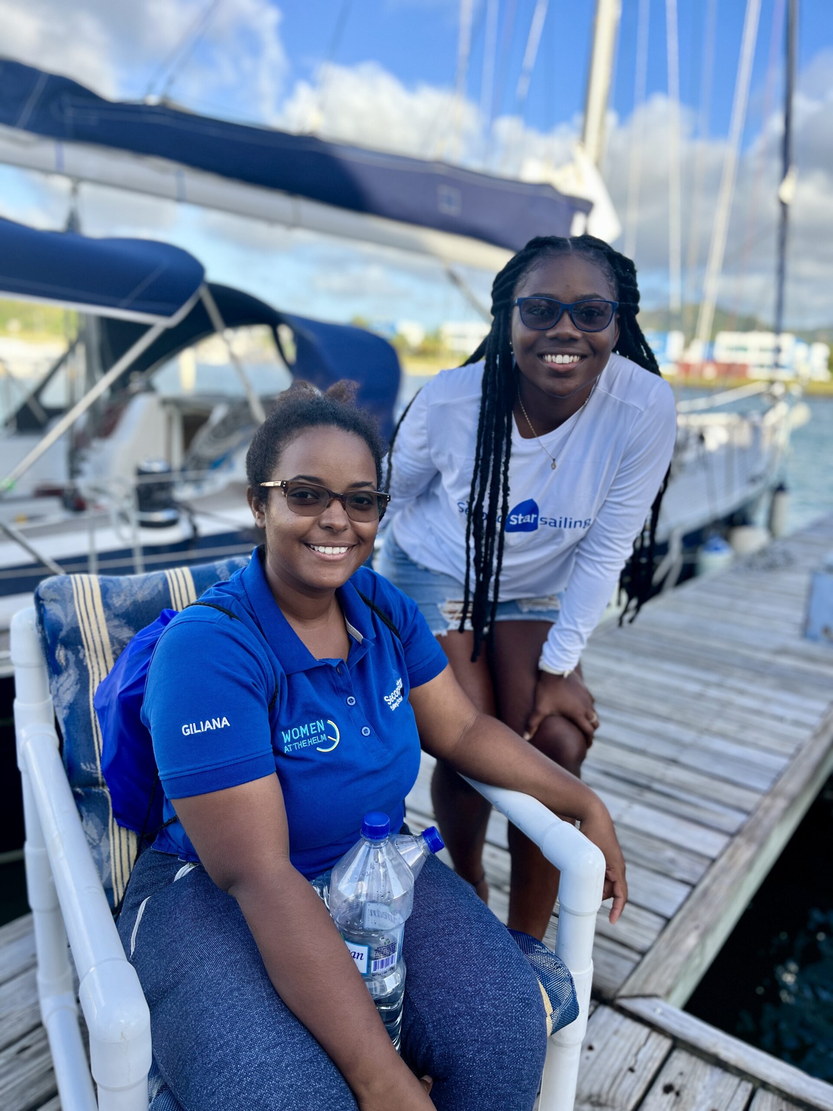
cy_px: 556
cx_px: 416
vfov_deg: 67.3
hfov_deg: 53.1
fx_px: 834
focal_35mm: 26
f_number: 1.6
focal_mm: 5.1
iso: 50
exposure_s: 1/499
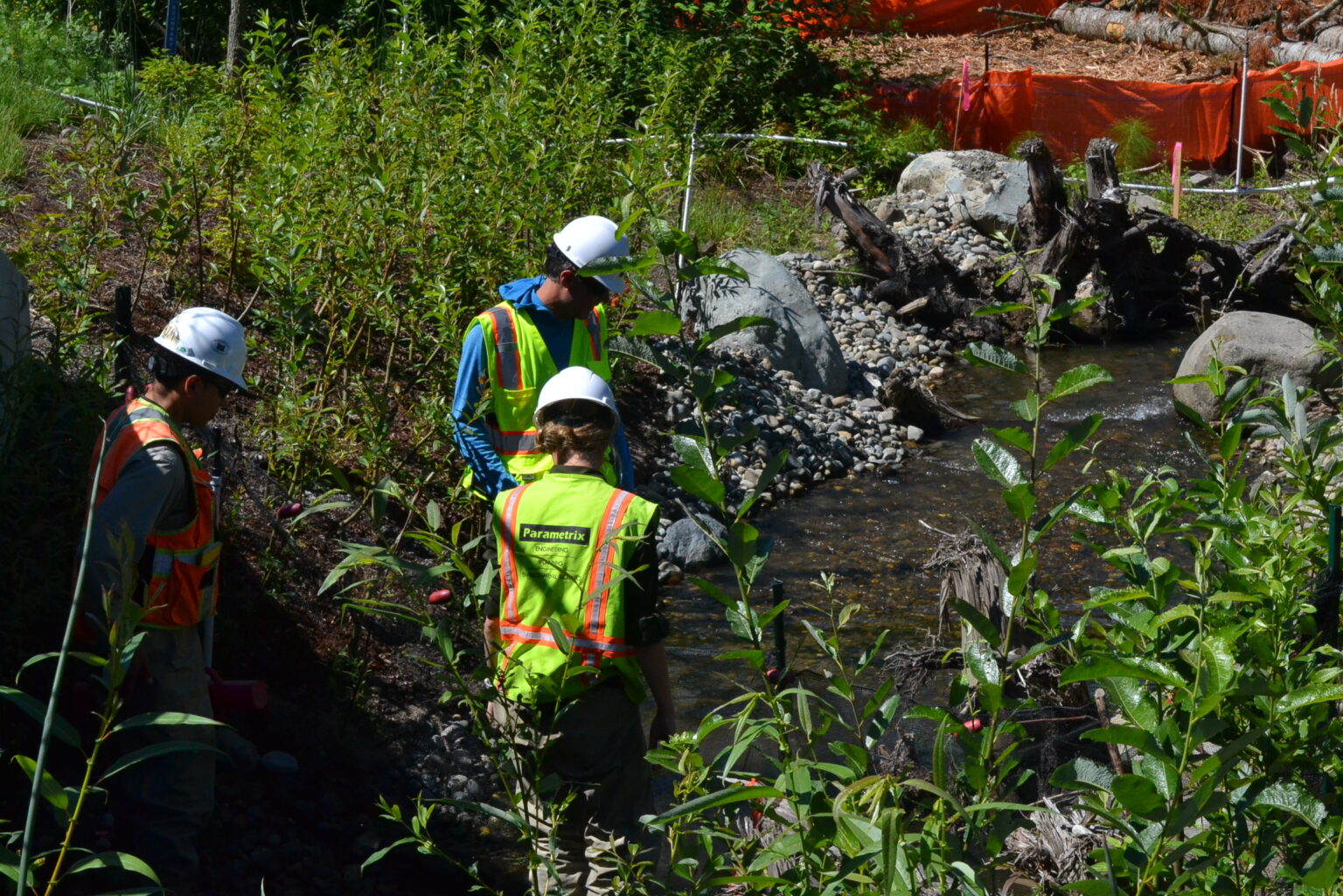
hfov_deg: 27.0
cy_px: 448
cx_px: 672
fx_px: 2798
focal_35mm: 75
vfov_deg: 18.2
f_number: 16
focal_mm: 50
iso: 1600
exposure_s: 1/1000
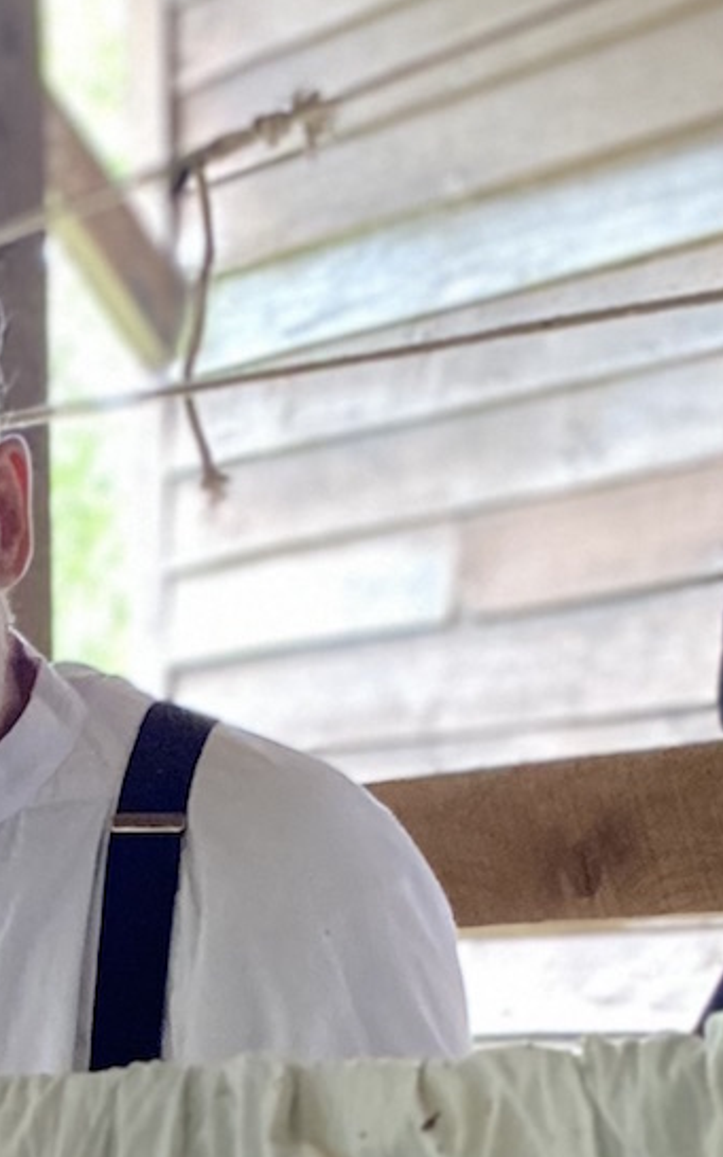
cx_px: -237
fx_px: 3186
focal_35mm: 101
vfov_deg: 18.3
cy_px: 1721
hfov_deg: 12.5
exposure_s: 1/60
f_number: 1.8
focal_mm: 4.25
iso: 250
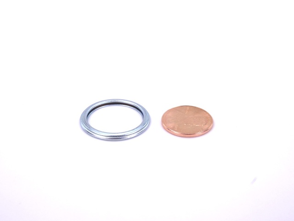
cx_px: 147
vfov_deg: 18.5
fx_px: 680
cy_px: 110
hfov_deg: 24.4
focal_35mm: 80
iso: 200
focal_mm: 40
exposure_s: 1/60
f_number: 20
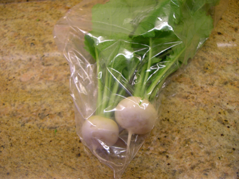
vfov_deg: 37.7
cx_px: 120
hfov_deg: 49.0
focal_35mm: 38
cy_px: 90
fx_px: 262
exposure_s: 1/35.6
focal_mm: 8
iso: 100
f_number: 2.8
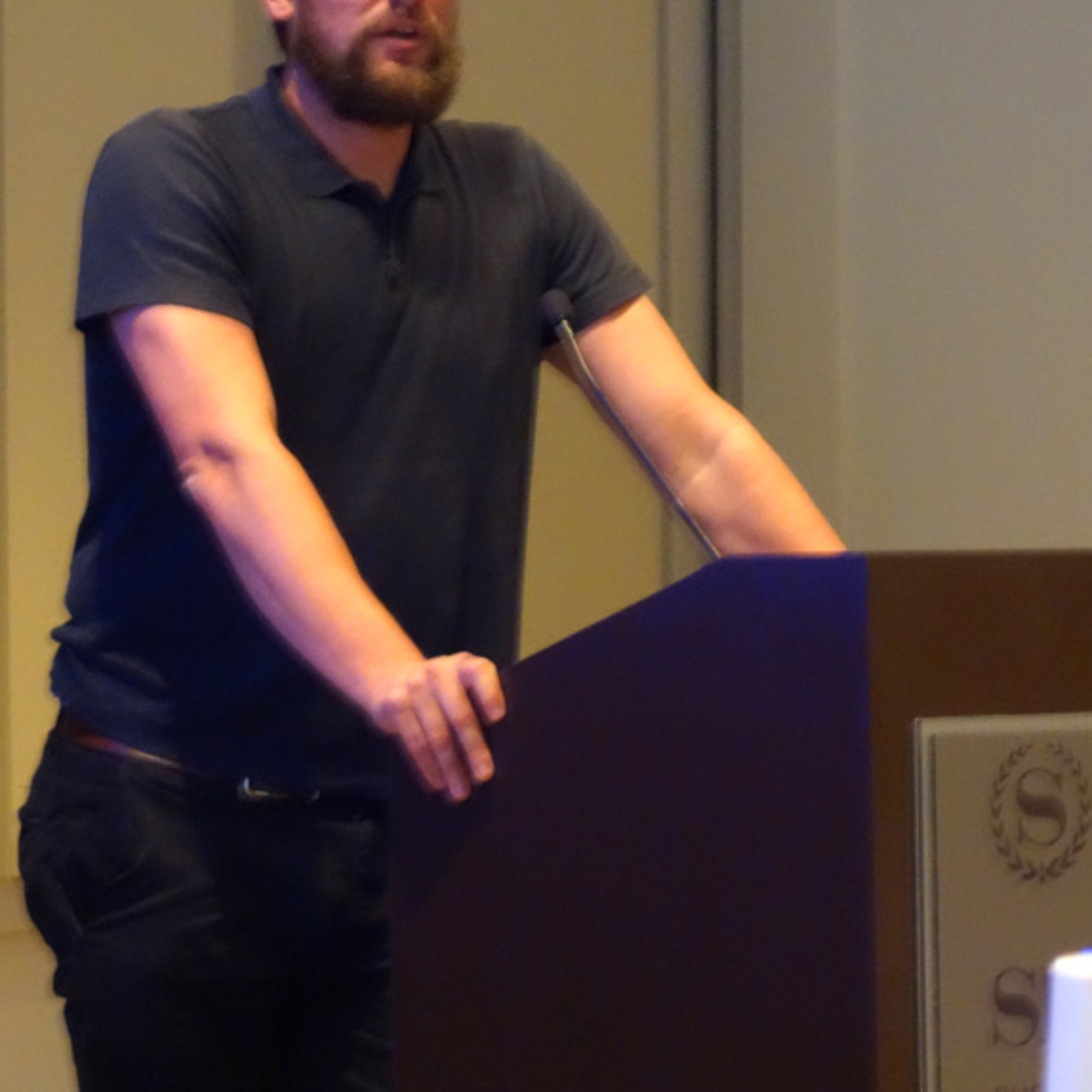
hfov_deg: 9.8
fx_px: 6353
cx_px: 400
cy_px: 818
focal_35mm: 178
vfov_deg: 9.8
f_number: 4.9
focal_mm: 37.1
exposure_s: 1/8
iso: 1250
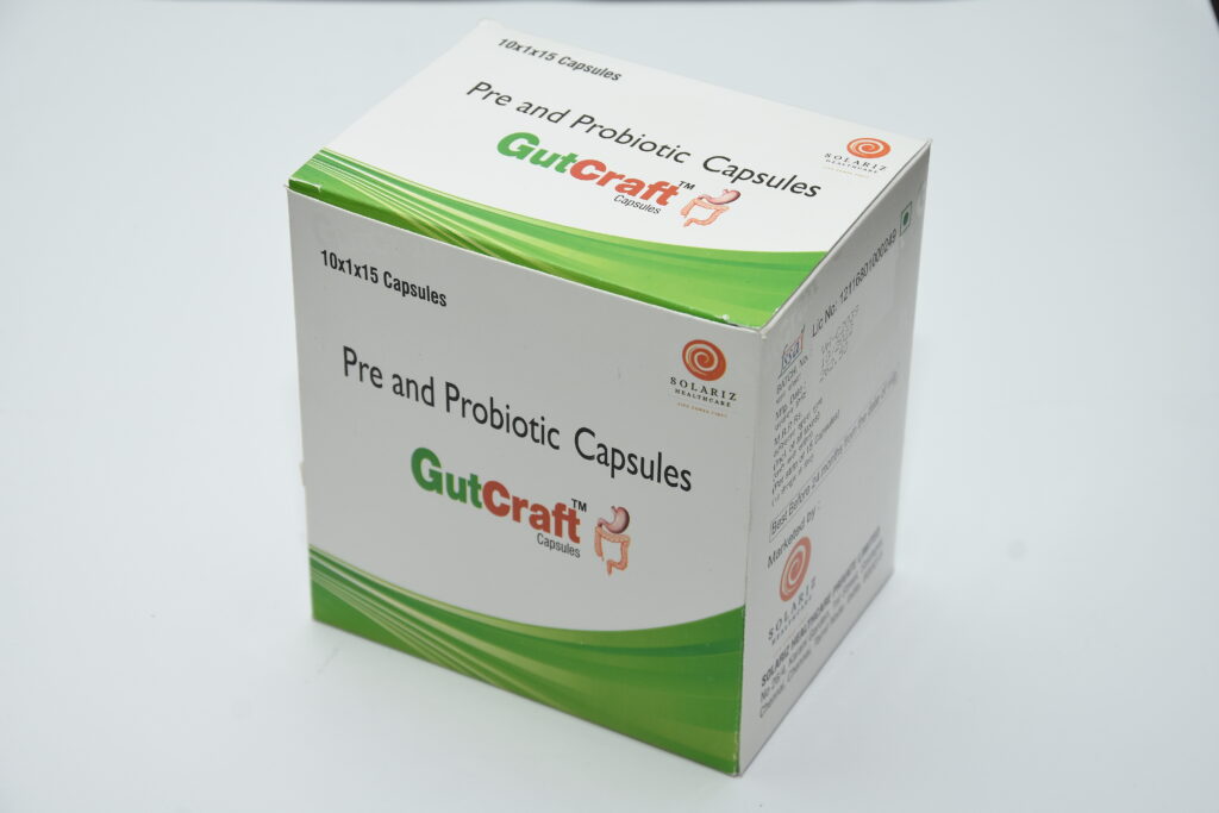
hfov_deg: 21.9
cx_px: 610
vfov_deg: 14.7
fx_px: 3149
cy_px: 406
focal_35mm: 93
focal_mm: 62
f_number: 7.1
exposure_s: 1/125
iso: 320
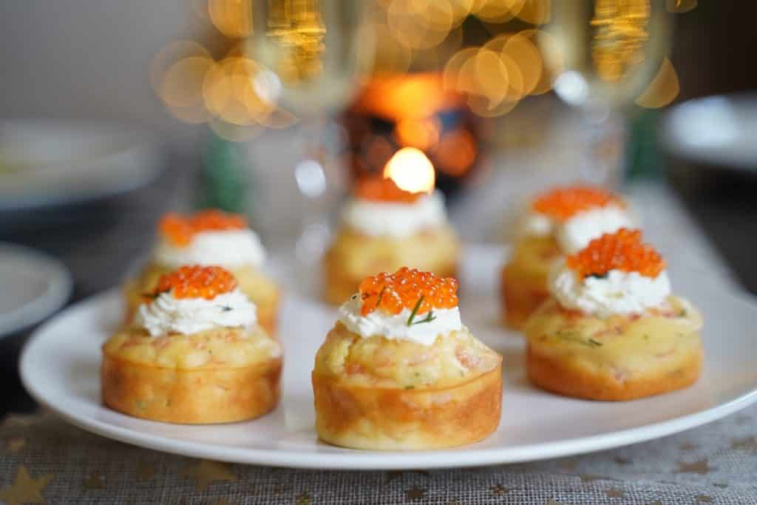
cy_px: 252
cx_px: 378
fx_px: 1577
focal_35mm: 75
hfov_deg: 27.0
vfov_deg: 18.2
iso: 800
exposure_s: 1/80
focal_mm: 75
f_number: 2.8
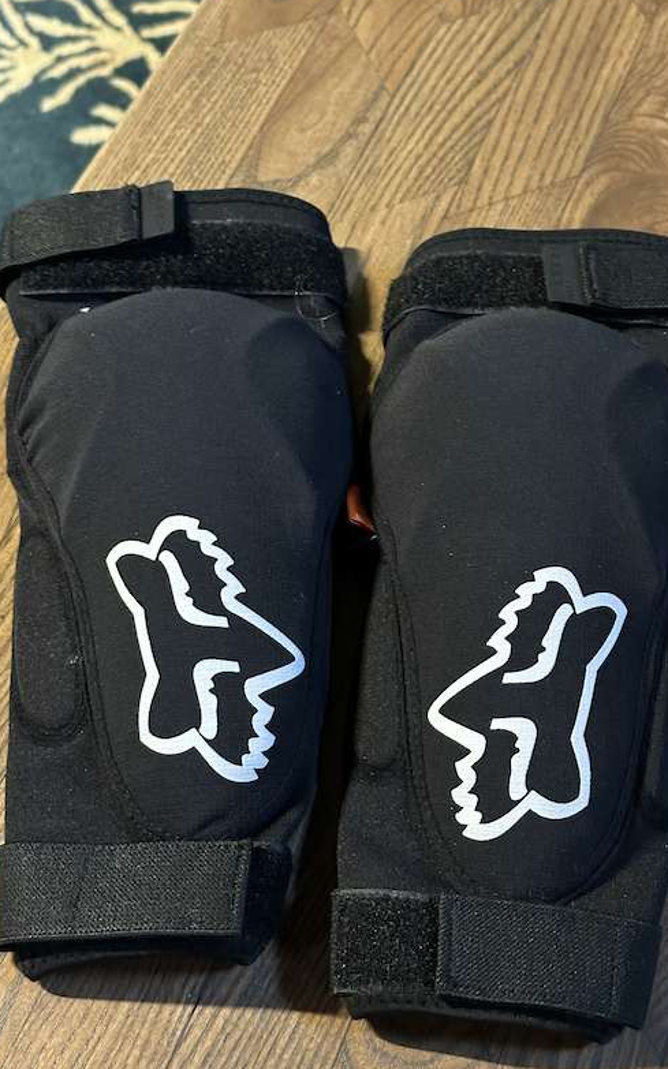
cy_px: 527
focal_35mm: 52
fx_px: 1516
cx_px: 374
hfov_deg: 24.8
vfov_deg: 38.9
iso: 640
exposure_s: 1/24
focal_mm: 6.86
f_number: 1.78
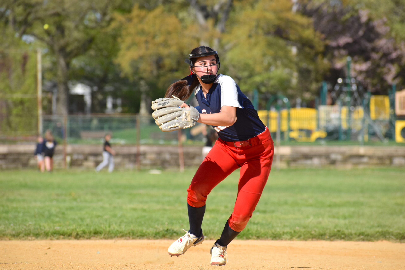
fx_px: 3544
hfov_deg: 6.5
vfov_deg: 4.4
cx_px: 202
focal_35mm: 315
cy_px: 135
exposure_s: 1/1600
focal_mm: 210
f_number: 7.1
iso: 400
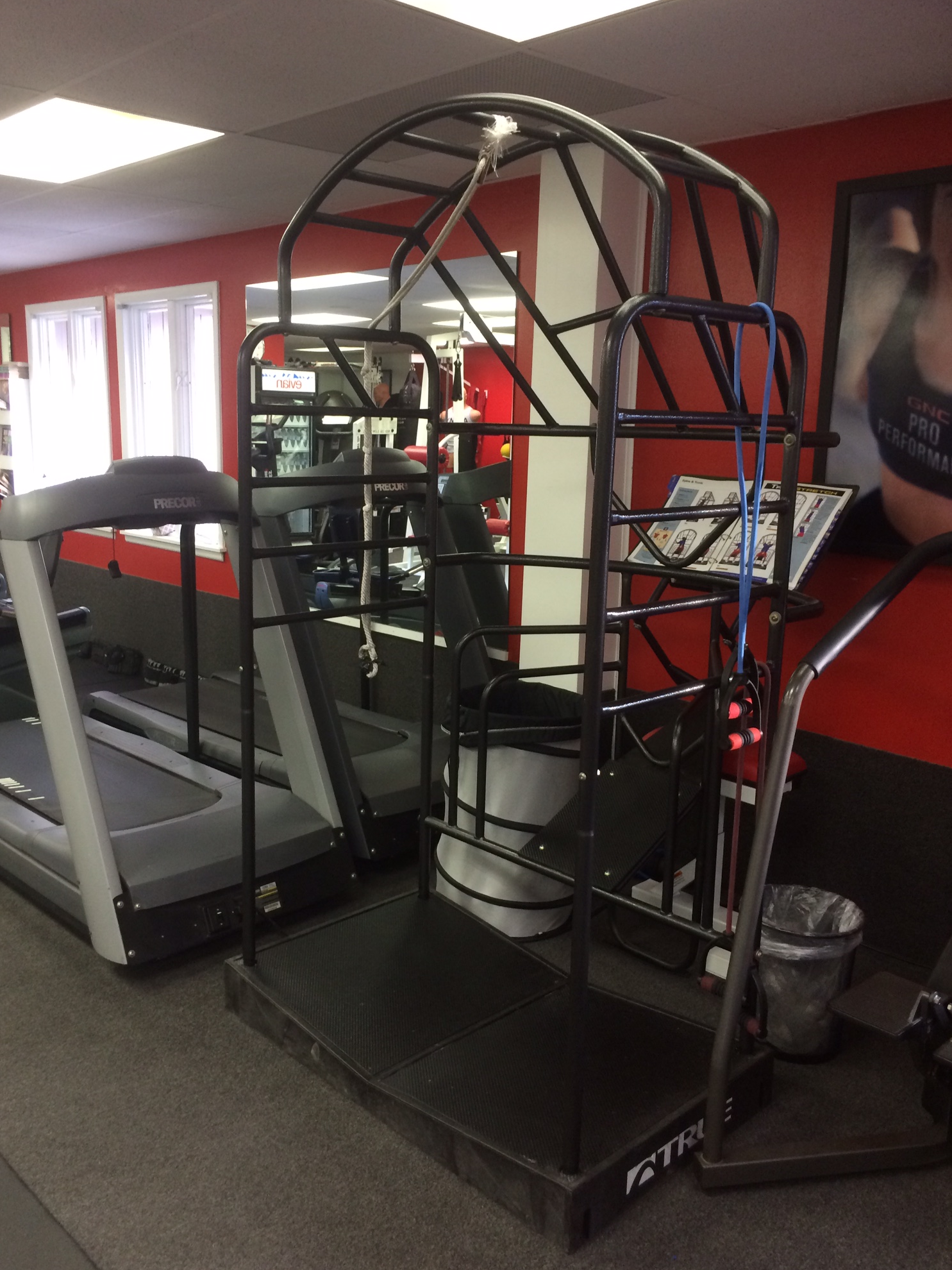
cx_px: 461
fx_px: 1100
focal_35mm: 30
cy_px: 627
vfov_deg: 60.0
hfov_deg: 46.8
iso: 160
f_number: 2.2
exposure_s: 1/30
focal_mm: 4.15
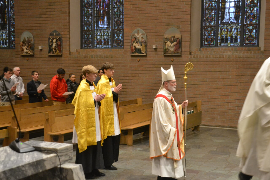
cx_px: 135
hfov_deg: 35.1
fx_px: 427
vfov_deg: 23.8
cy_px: 90
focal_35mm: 57
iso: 2500
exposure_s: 1/30
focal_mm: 38
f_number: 4.8
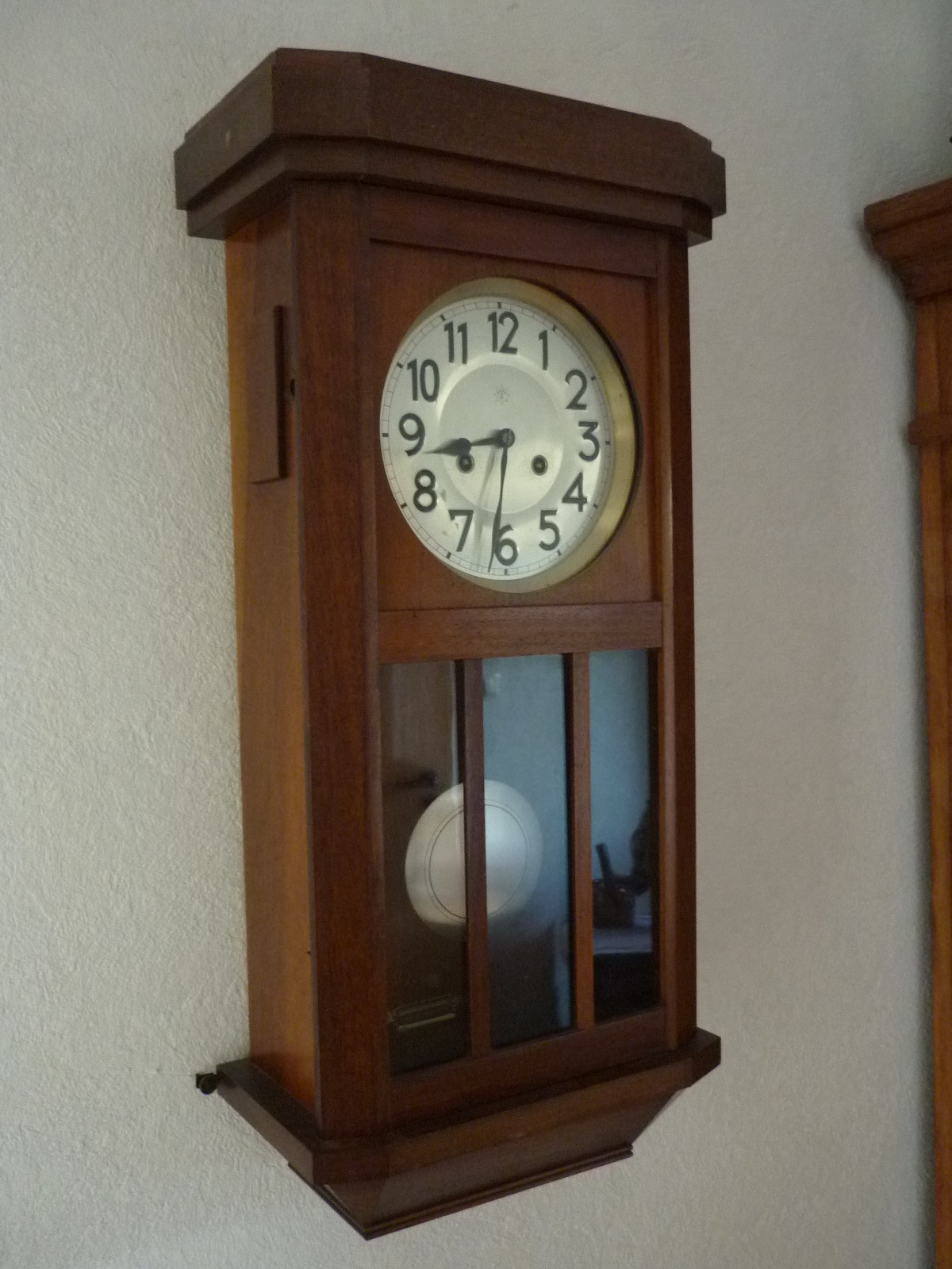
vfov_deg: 55.4
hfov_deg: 42.9
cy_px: 634
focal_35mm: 33
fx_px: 1210
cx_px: 476
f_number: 2.8
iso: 400
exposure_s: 1/6
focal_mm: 5.5
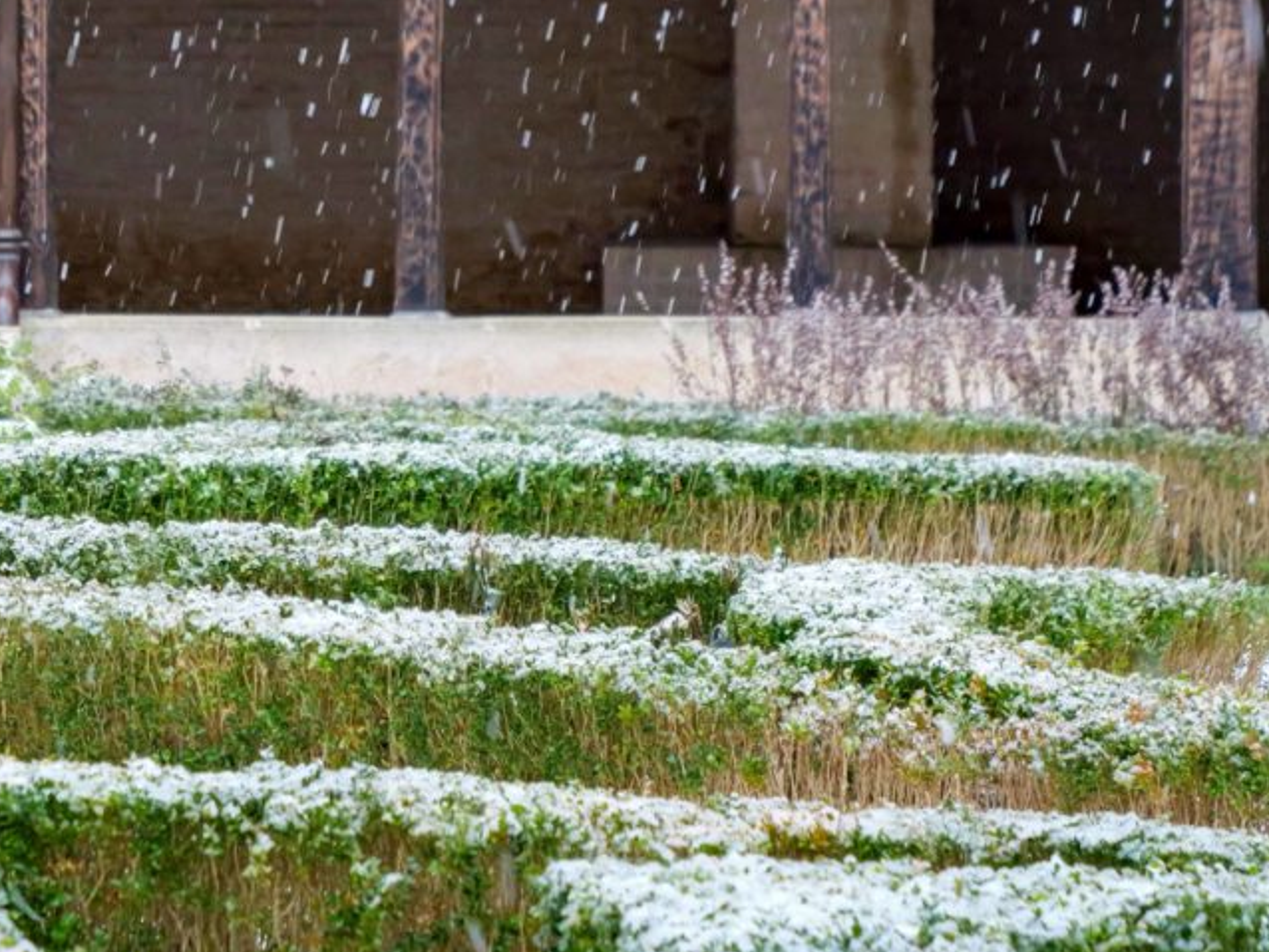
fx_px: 6895
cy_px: 298
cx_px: 422
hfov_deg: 10.5
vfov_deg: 7.9
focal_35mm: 188
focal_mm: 60
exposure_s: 1/125
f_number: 4
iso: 2500
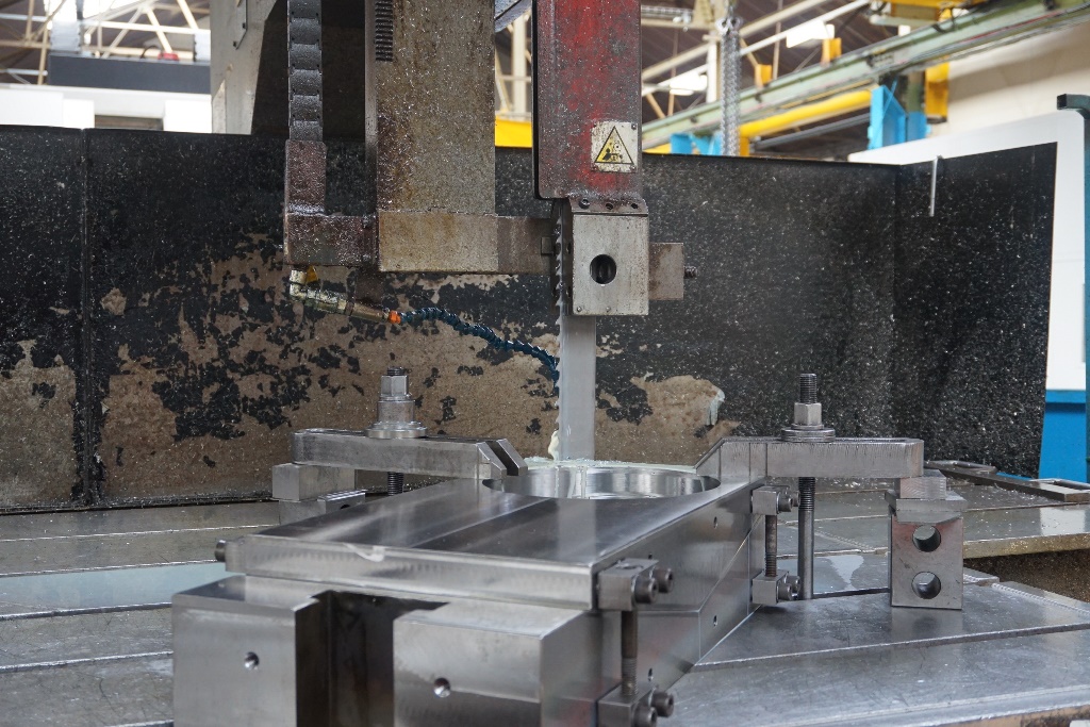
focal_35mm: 39
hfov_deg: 49.5
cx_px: 545
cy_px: 364
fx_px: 1181
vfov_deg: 34.2
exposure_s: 1/160
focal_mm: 26
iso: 1000
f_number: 4.5
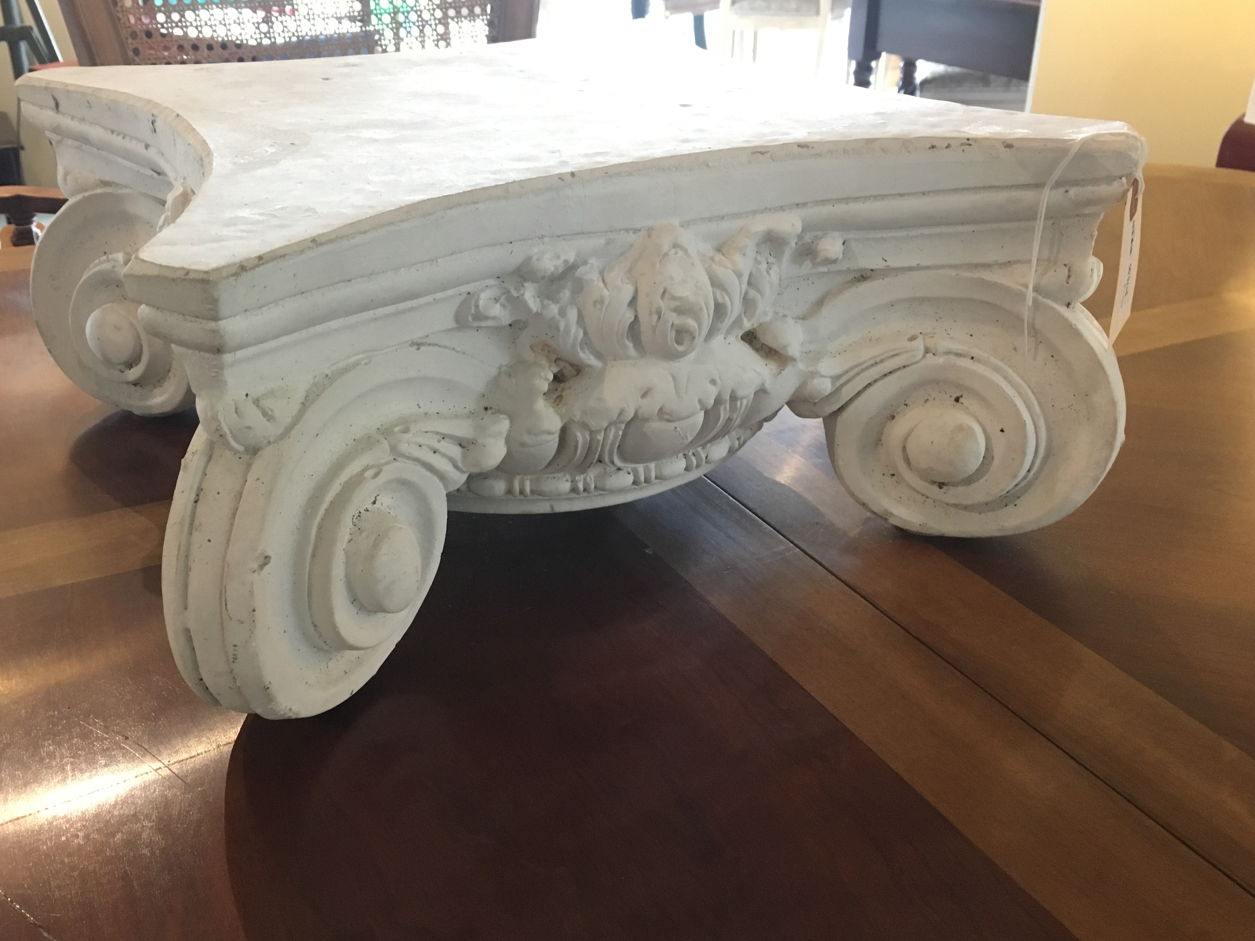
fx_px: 1269
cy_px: 469
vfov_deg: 40.7
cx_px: 554
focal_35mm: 35
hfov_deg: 52.5
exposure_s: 1/30
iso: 160
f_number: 2.2
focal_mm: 4.15
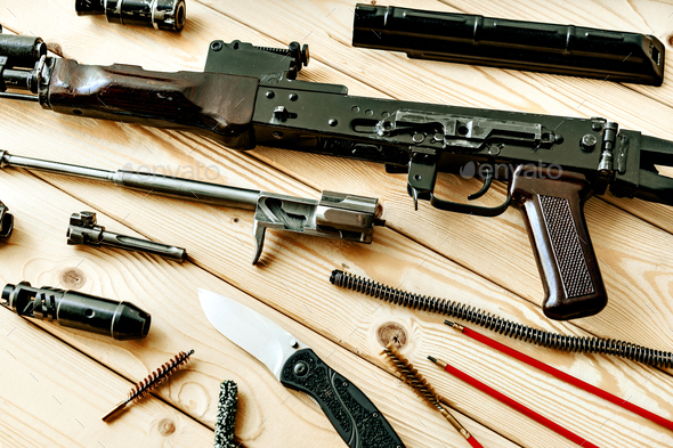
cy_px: 224
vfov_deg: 24.6
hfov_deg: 36.3
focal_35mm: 55
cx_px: 336
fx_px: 1028
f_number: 5
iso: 400
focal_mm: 55
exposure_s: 1/125
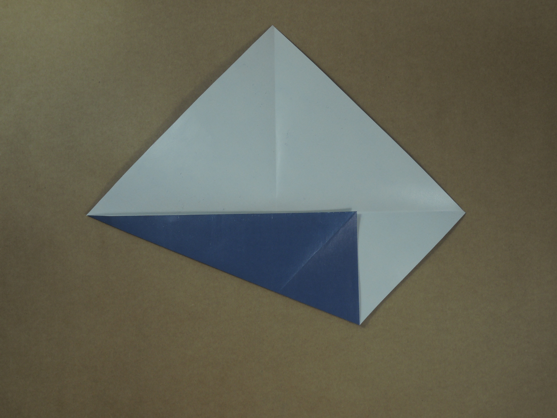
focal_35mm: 35
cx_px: 278
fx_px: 563
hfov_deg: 52.6
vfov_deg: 40.7
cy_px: 209
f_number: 5
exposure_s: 1/8
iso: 200
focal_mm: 7.5
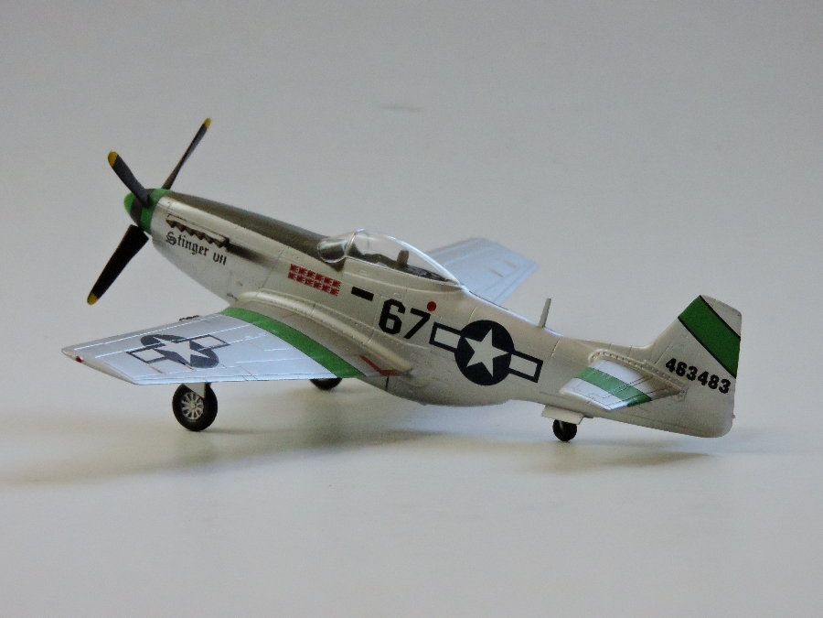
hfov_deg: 17.1
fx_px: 2734
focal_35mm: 115
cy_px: 309
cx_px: 412
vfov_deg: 12.9
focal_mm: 20.6
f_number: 5
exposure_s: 1/250
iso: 1600
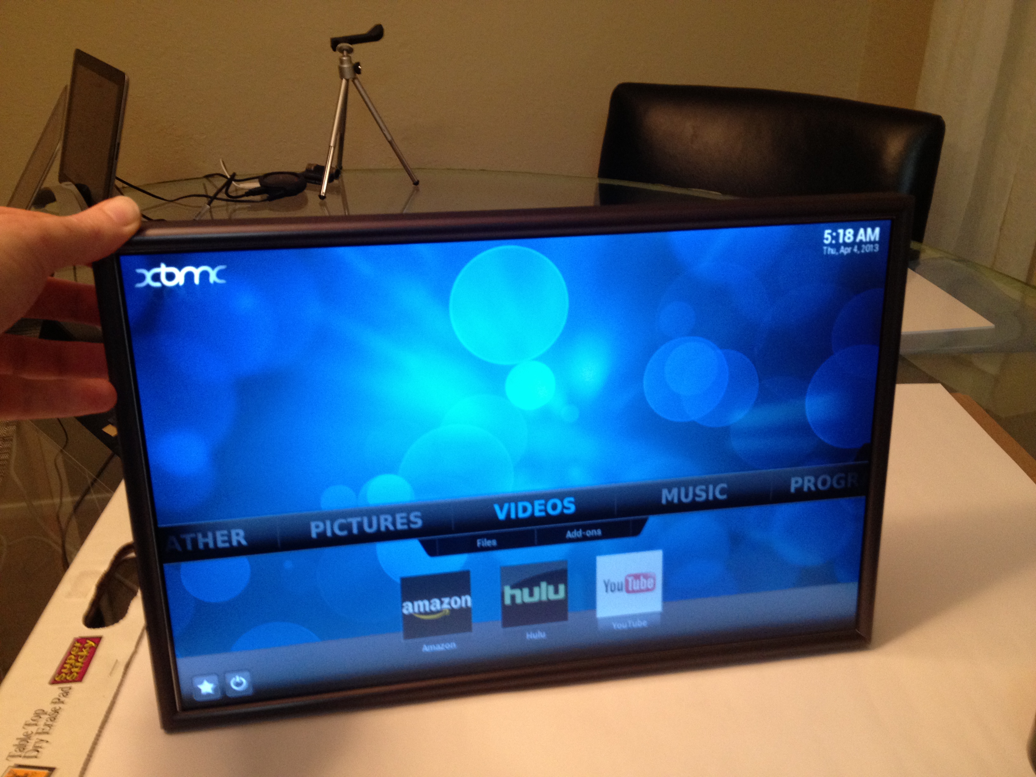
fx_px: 1047
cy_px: 388
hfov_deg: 52.6
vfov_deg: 40.7
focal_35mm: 35
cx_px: 518
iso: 200
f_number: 2.4
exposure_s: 1/20
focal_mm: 4.28
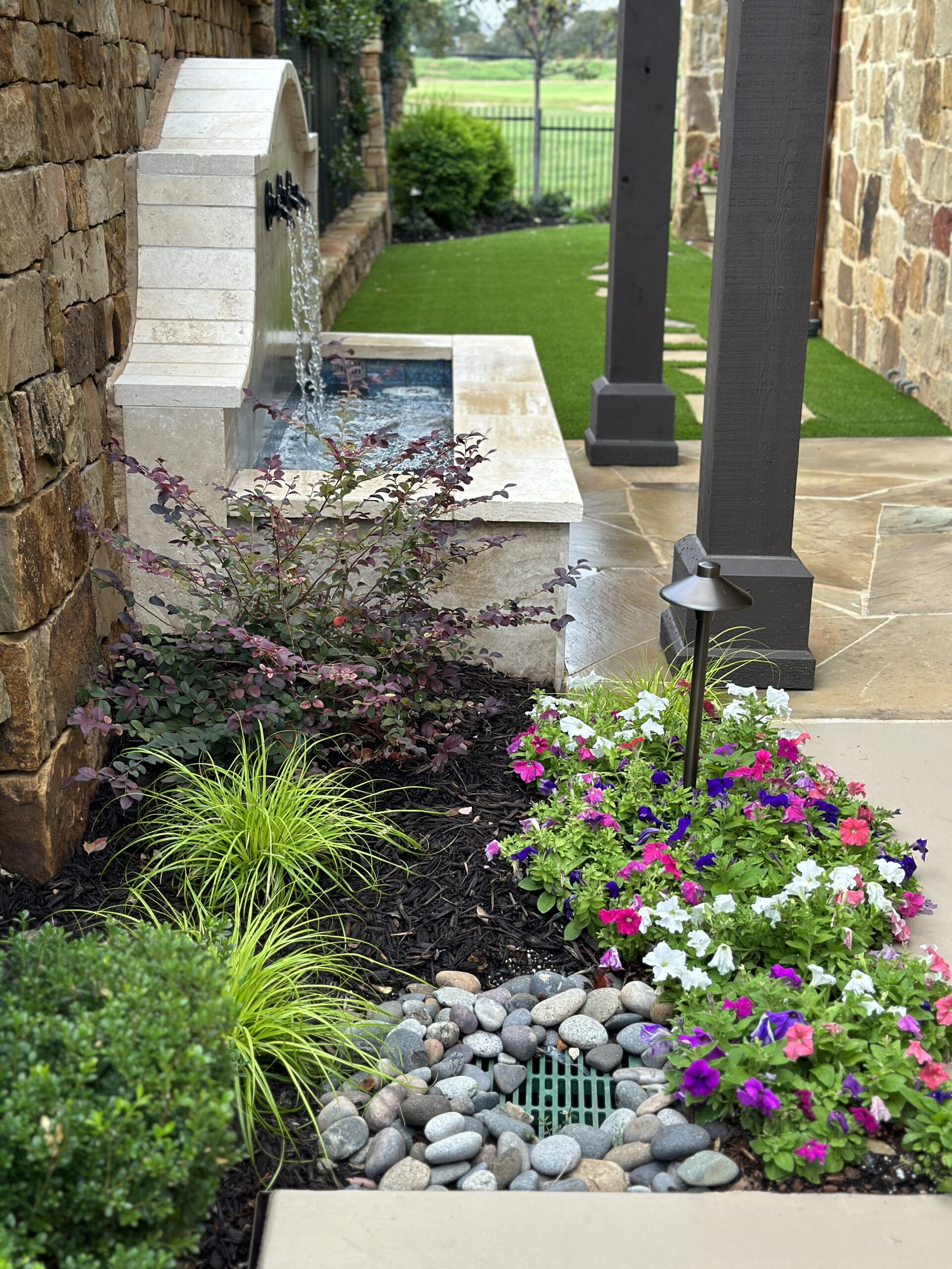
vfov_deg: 39.7
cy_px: 634
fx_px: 1760
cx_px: 476
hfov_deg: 30.3
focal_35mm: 48
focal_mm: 6.86
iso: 80
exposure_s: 1/627
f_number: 1.78
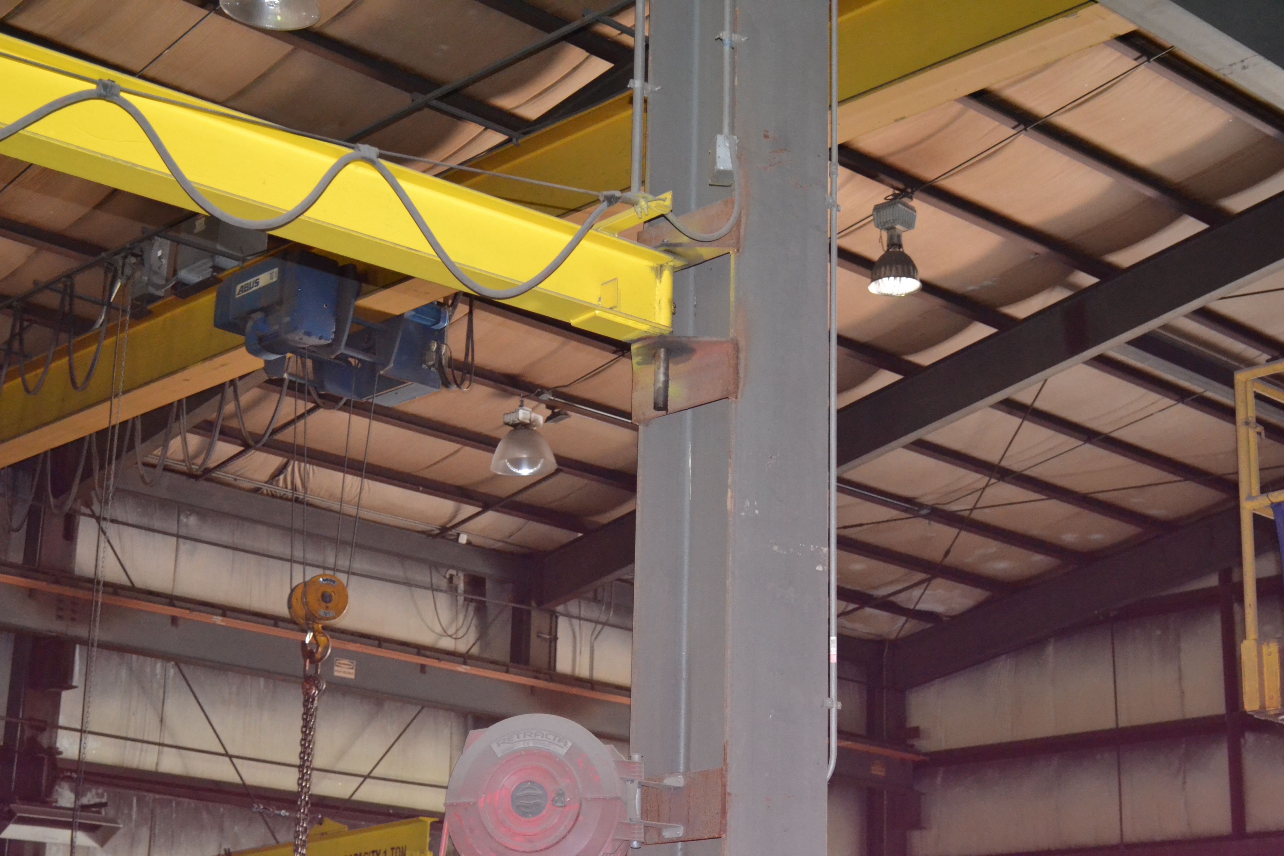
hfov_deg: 33.4
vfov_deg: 22.6
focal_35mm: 60
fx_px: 2140
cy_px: 428
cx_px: 642
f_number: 5.3
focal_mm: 40
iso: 3200
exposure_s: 1/60
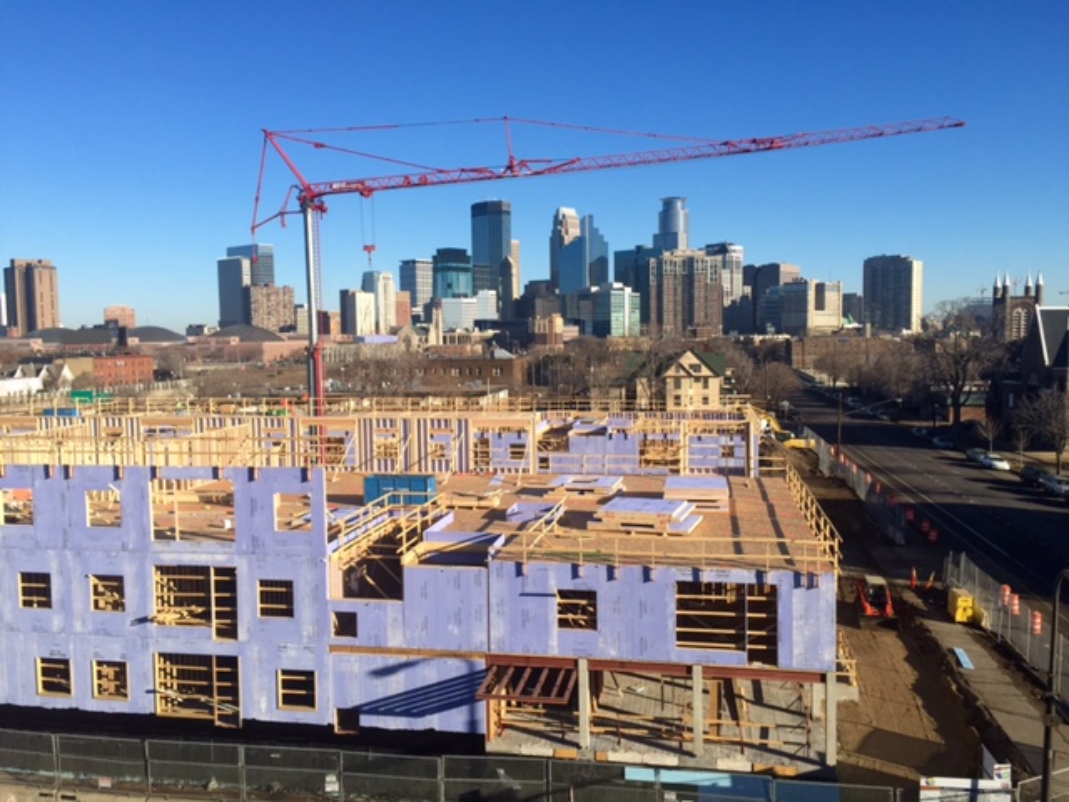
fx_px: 896
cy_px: 401
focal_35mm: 29
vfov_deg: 48.2
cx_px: 534
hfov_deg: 61.7
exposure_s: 1/1799
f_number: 2.2
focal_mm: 4.15
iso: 32
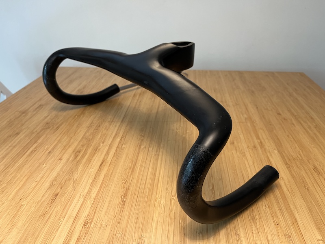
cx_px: 162
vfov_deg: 53.1
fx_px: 244
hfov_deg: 67.3
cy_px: 122
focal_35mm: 26
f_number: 1.6
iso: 250
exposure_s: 1/60
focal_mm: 5.1
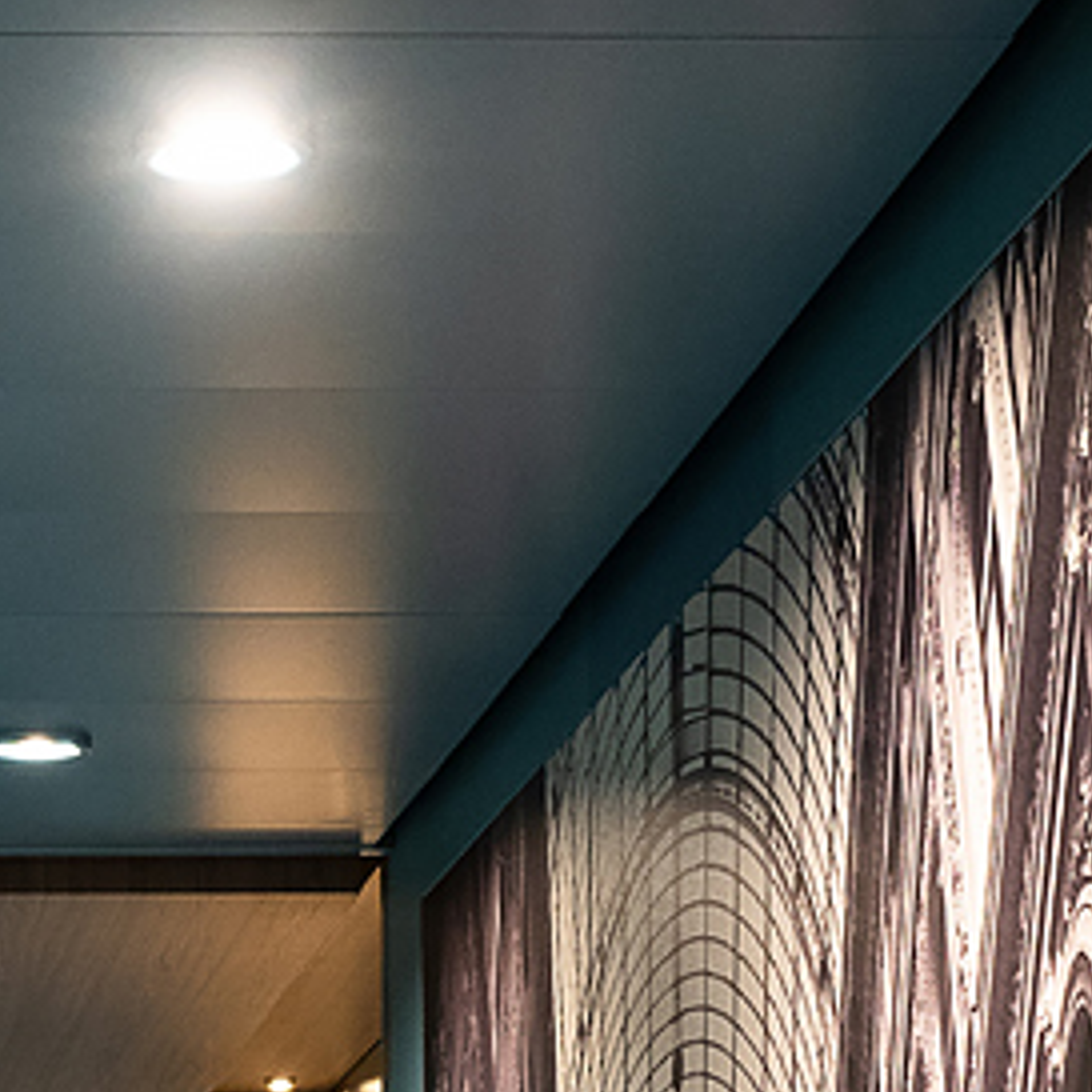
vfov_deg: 11.8
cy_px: 1708
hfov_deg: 12.3
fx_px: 4997
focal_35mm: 140
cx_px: -40
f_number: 4.5
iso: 400
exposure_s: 1/10
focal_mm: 18
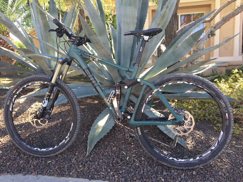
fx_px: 204
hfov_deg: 61.7
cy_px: 91
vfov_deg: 48.2
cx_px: 122
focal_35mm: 29
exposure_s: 1/186
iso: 32
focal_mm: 4.15
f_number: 2.2
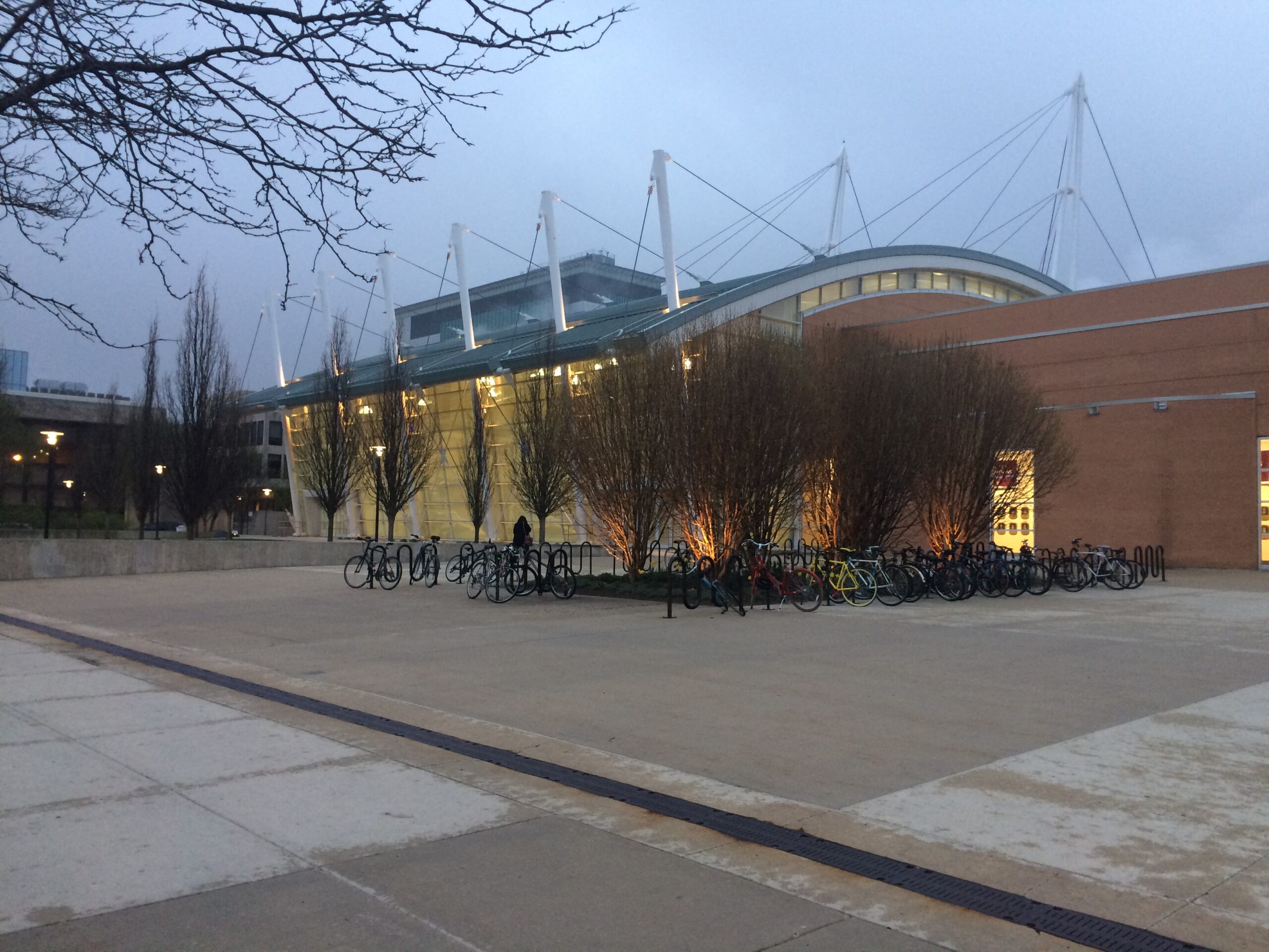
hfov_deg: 61.7
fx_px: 1063
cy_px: 476
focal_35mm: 29
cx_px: 634
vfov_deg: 48.2
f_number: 2.2
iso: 100
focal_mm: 4.15
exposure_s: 1/30
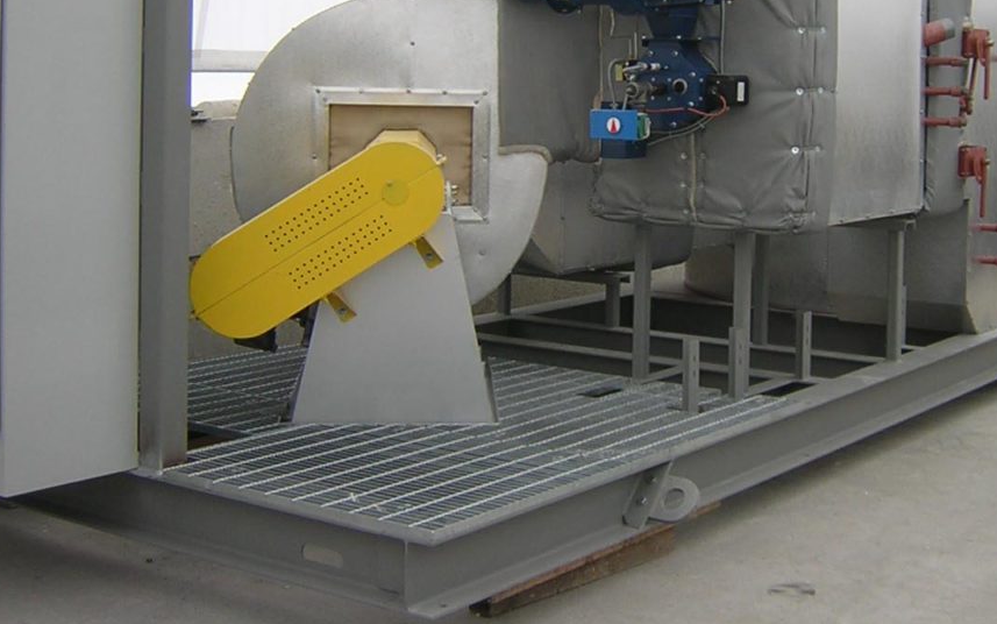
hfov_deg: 35.3
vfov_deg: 22.4
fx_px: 1549
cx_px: 678
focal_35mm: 57
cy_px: 123
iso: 100
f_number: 2.6
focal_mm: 4.7
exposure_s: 1/276
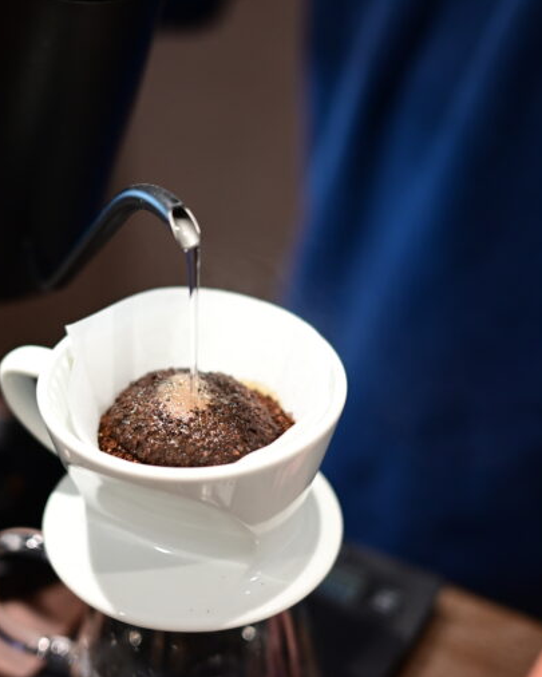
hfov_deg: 26.6
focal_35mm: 57
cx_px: 218
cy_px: 339
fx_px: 1143
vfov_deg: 33.0
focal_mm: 40
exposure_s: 1/100
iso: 800
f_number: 2
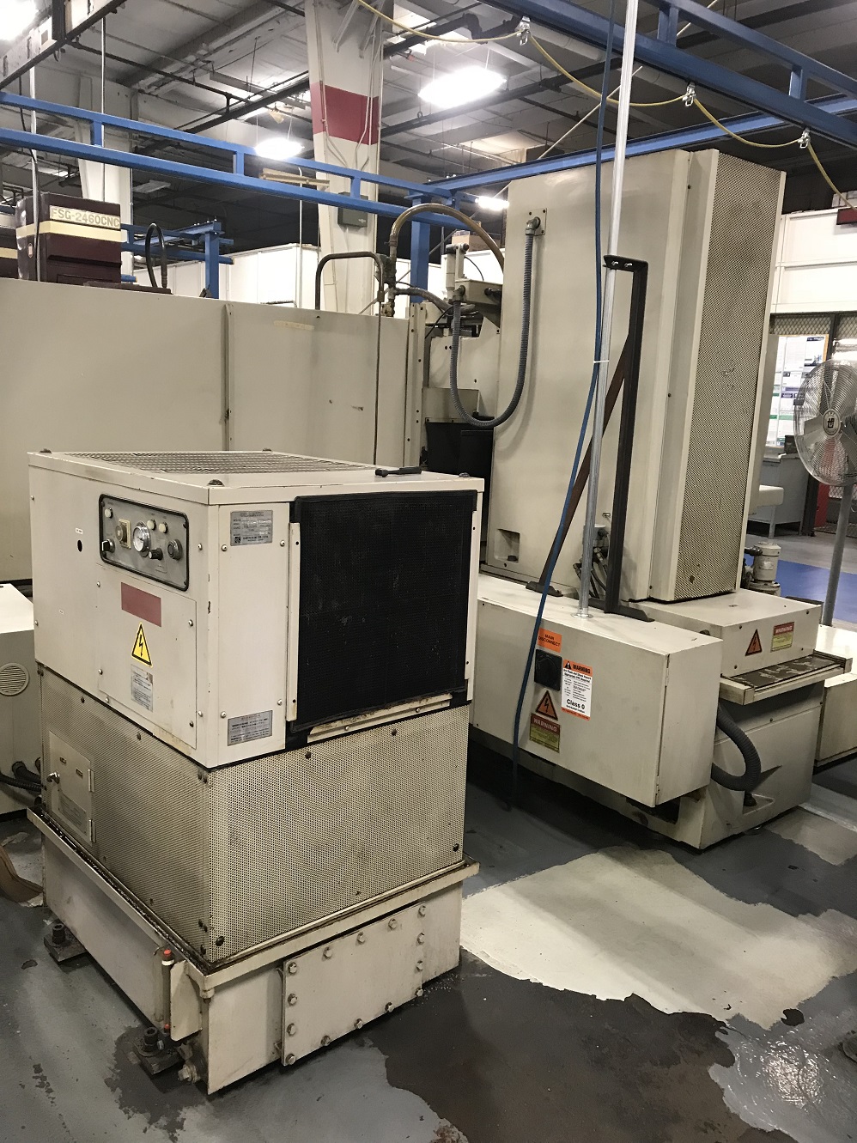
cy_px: 572
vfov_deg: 63.4
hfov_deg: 49.7
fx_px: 924
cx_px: 428
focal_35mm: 28
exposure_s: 1/15
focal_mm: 3.99
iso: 50
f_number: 1.8
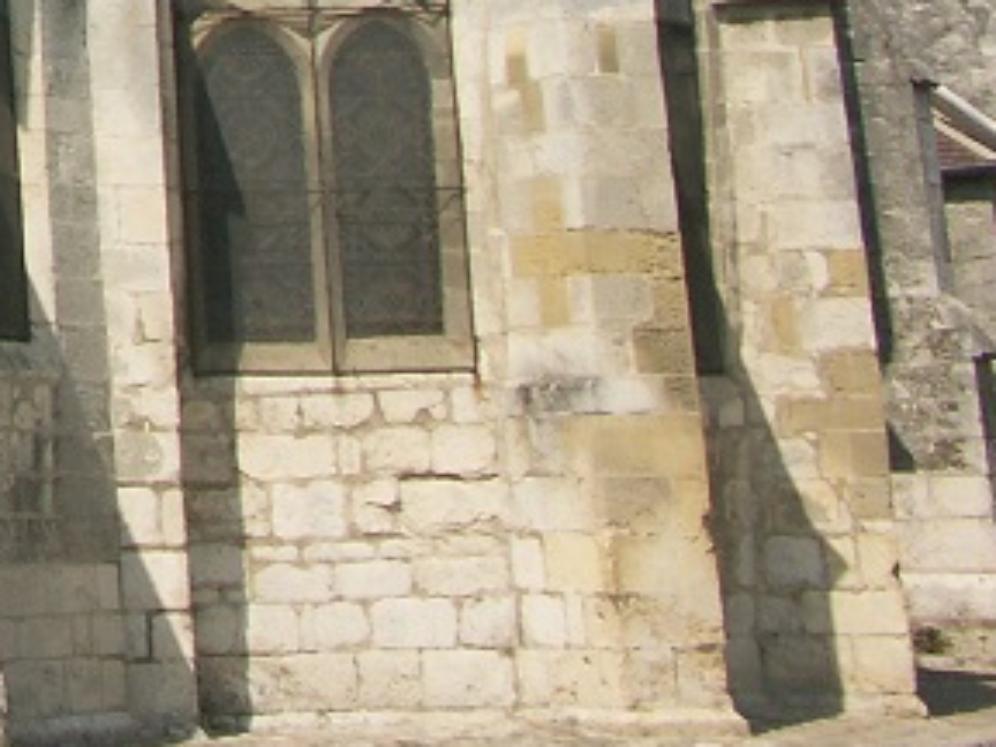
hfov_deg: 12.2
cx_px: -903
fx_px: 4201
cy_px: -588
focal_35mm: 146
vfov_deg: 9.7
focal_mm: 9.06
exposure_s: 1/320
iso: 64
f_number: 8
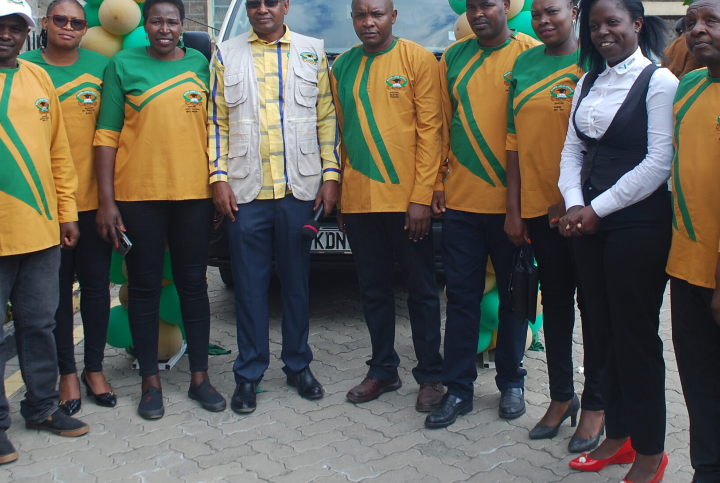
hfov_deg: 37.9
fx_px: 1042
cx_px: 449
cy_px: 123
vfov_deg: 25.8
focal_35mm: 52
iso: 100
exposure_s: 1/125
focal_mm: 22
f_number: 5.6
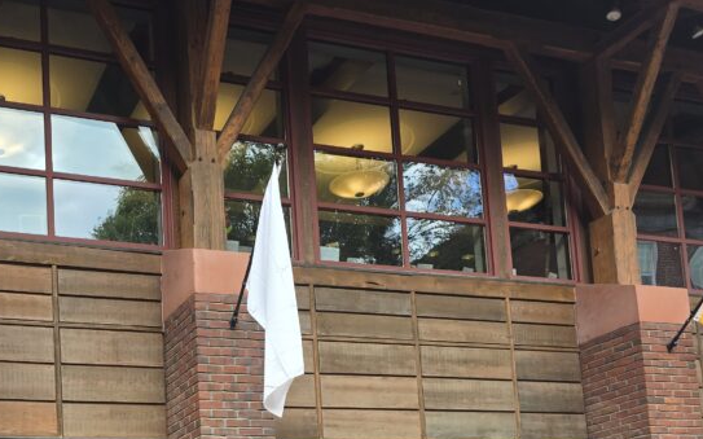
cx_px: 148
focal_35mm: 46
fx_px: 881
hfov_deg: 41.7
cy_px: 496
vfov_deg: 25.7
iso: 25
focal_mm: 6.3
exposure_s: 1/180
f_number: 1.7
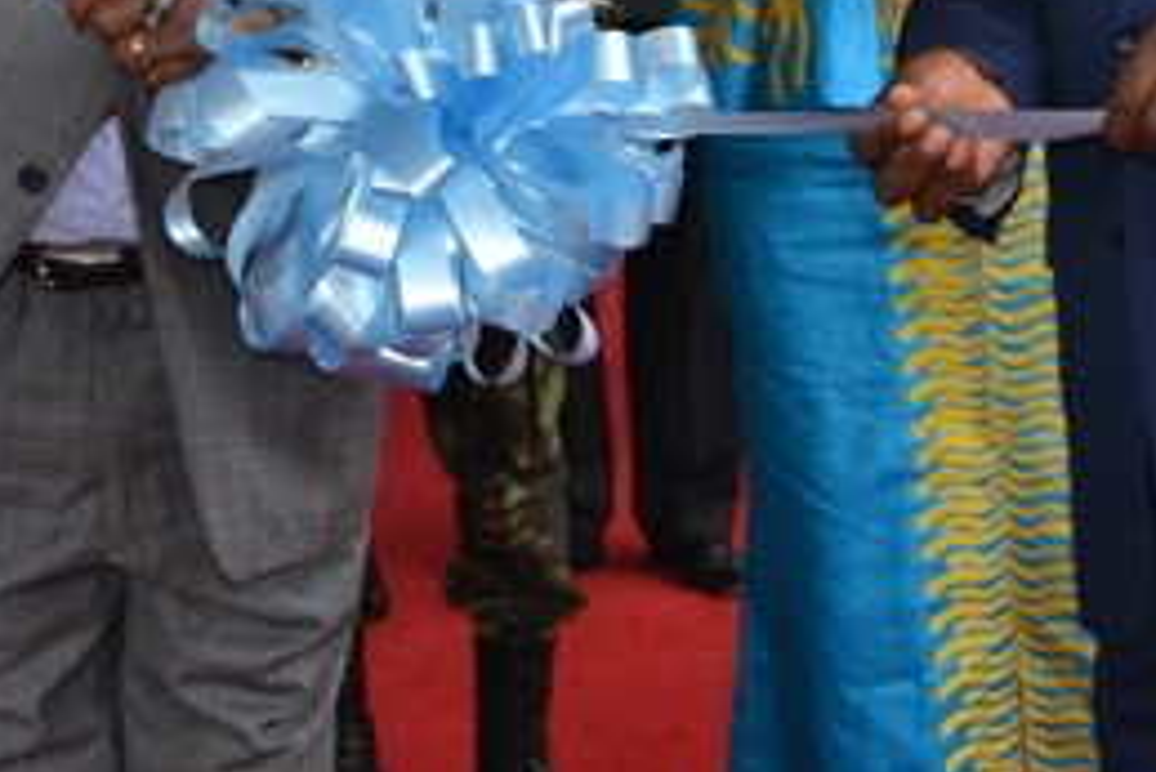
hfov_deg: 18.1
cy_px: -248
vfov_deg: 11.9
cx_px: 203
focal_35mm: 112
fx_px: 3598
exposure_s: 1/200
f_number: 5
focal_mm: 28
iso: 100
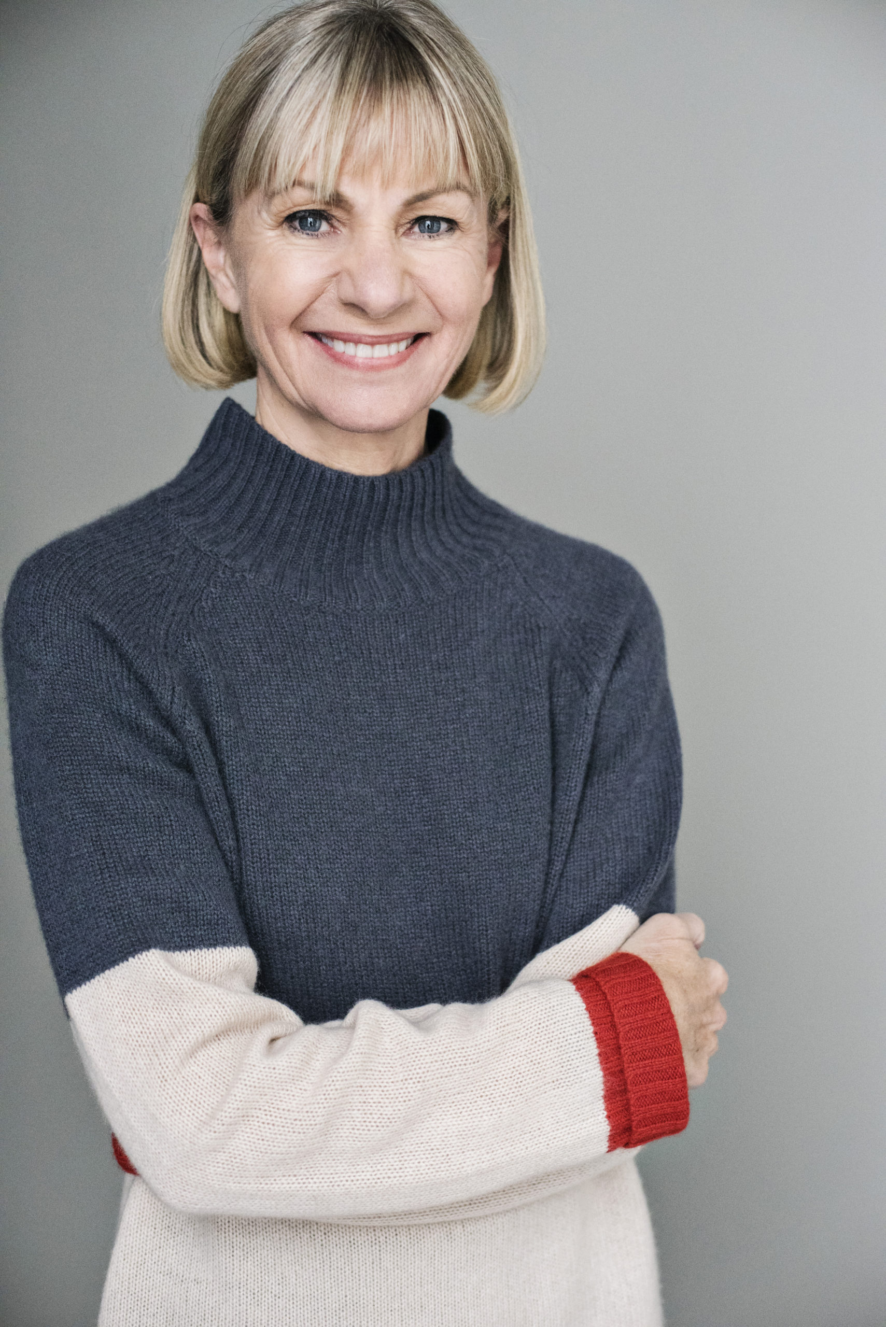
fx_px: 1844
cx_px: 443
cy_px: 664
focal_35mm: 50
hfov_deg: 27.0
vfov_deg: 39.6
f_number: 3.5
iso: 4000
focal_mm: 50
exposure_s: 1/320
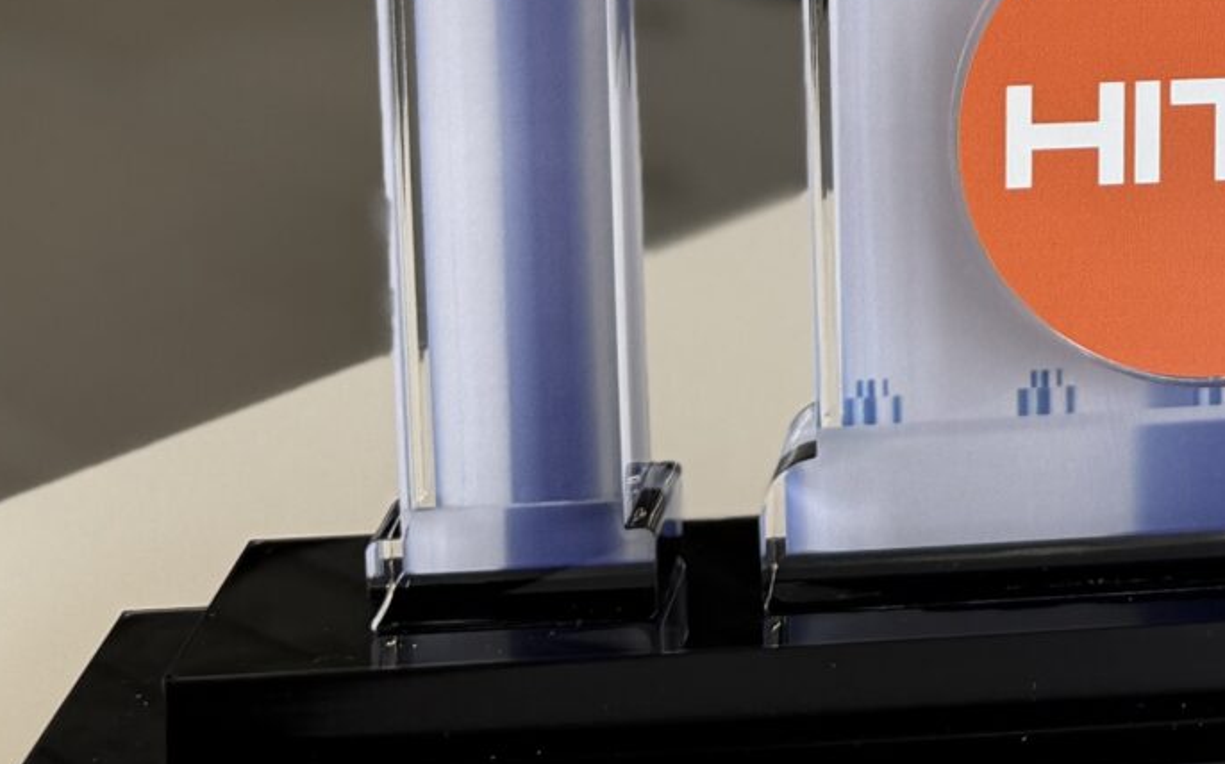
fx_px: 3170
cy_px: -712
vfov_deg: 12.3
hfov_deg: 19.9
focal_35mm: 95
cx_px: 1636
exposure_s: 1/170
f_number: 1.78
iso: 64
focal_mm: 6.76
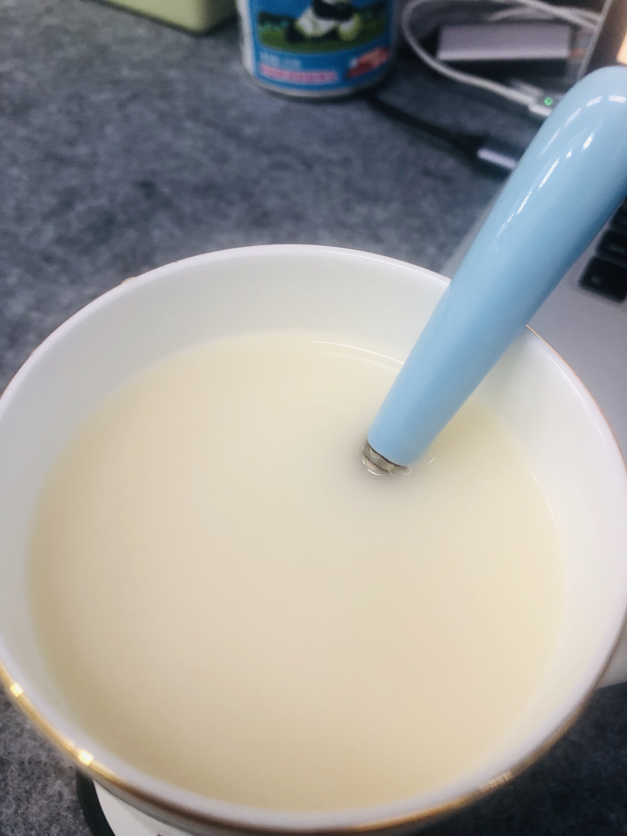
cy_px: 418
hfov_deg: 49.7
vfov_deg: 63.4
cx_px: 314
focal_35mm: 28
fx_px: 676
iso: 40
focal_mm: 4
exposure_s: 1/33
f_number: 1.8
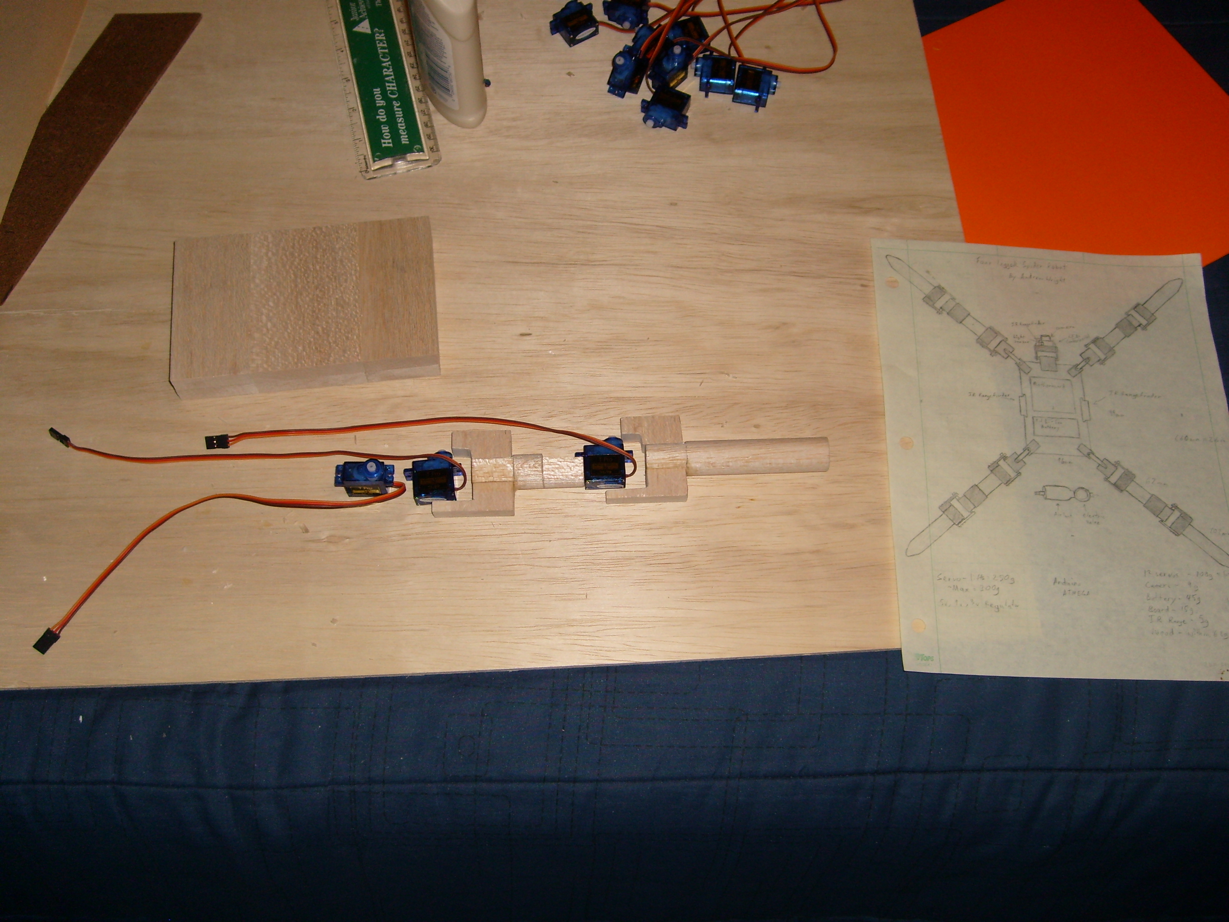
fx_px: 1243
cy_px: 461
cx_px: 614
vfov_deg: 40.7
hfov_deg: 52.6
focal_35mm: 35
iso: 100
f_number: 2.8
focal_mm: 5.8
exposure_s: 1/45
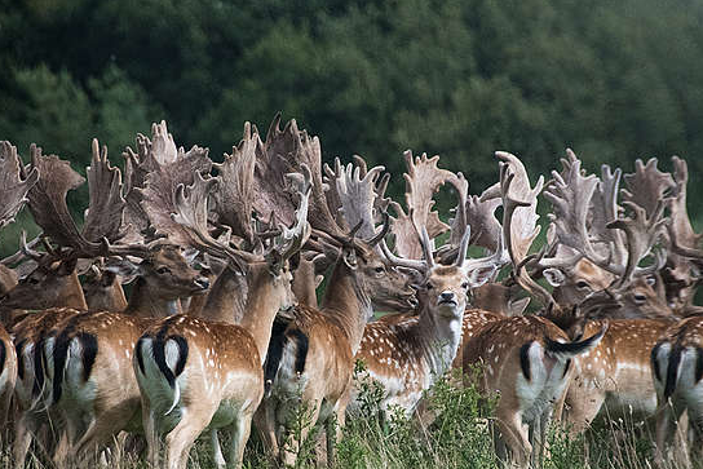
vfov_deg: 2.3
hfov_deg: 3.5
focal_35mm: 593
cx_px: 346
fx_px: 11582
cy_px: 286
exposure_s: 1/8000
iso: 1800
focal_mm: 280
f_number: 6.3
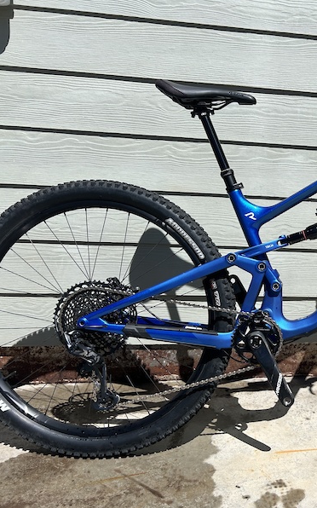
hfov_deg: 31.6
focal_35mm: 37
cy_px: 254
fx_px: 512
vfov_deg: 52.8
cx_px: 322
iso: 50
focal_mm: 5.7
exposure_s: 1/5076
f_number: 1.5
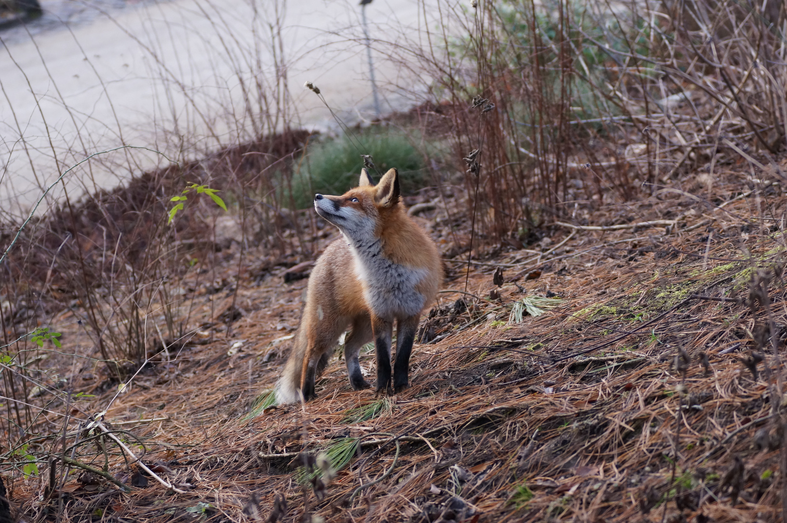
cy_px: 262
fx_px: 2293
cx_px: 394
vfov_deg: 13.0
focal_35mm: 105
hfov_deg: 19.5
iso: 800
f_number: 4
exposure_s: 1/125
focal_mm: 70
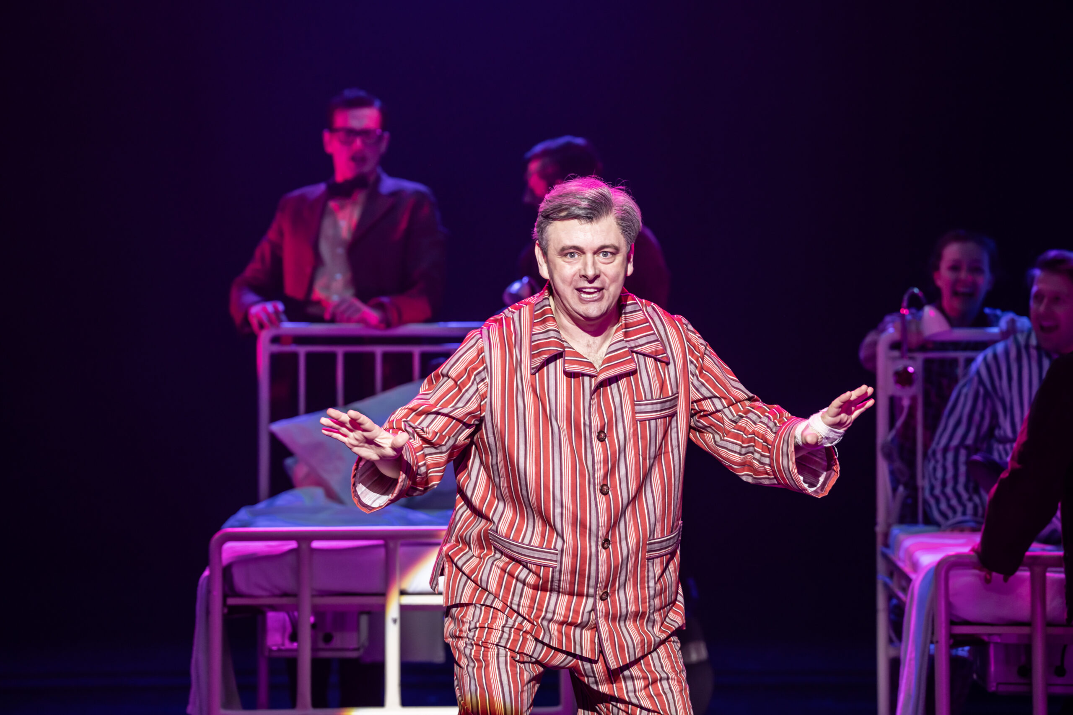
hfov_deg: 13.2
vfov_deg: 8.9
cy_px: 358
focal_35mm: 155
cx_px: 536
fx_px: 4620
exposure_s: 1/250
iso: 800
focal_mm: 155
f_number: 4
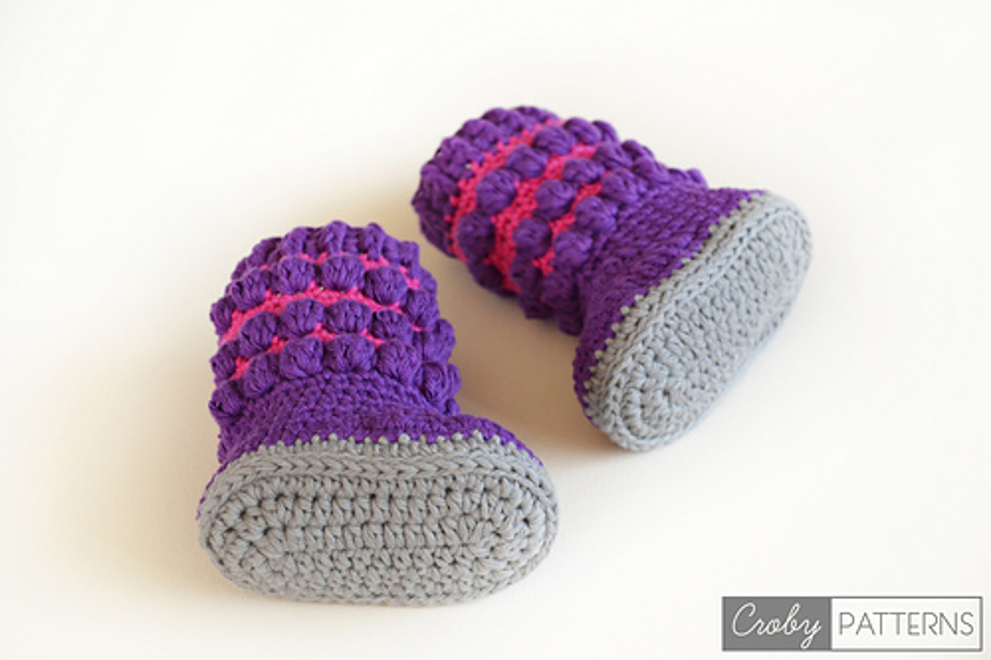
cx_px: 496
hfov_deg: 26.0
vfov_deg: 17.5
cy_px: 330
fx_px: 2146
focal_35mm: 78
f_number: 6.3
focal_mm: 52
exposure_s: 1/125
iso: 900
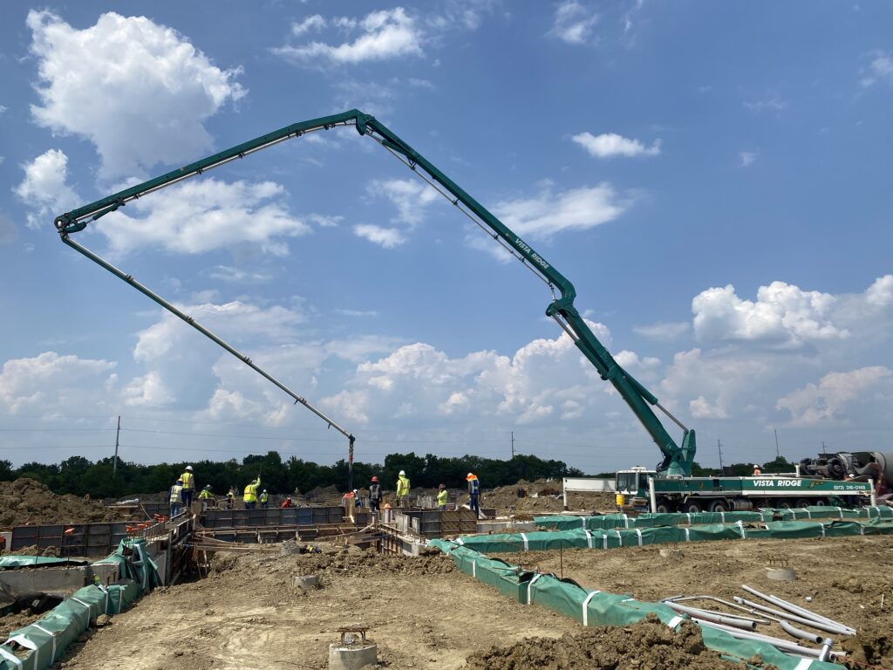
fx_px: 671
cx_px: 446
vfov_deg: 53.1
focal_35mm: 26
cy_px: 335
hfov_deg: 67.3
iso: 32
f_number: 1.8
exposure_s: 1/4808
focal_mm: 4.25
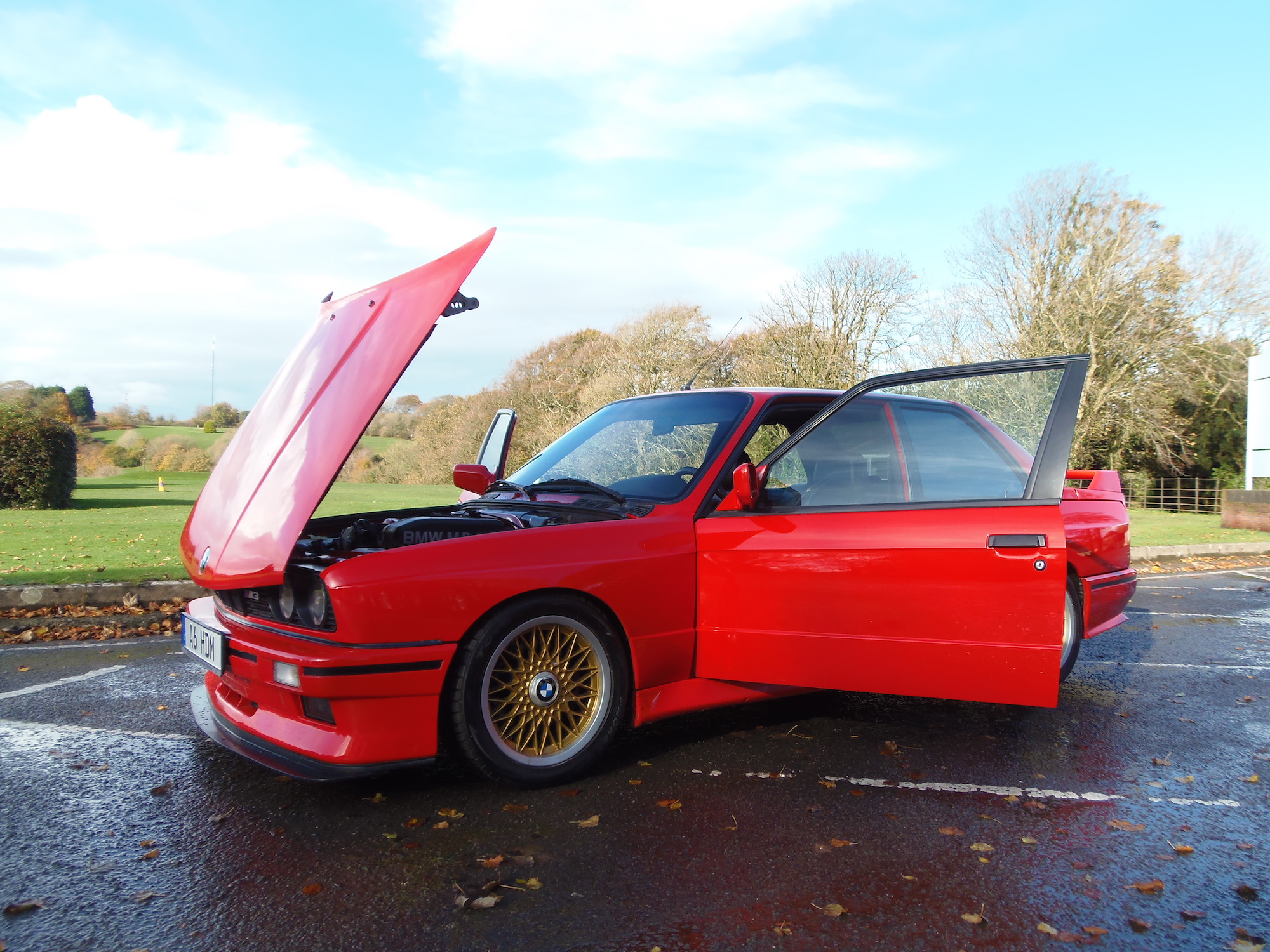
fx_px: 954
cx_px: 635
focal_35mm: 26
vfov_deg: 53.1
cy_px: 476
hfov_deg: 67.3
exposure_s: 1/250
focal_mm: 4.8
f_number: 3
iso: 64
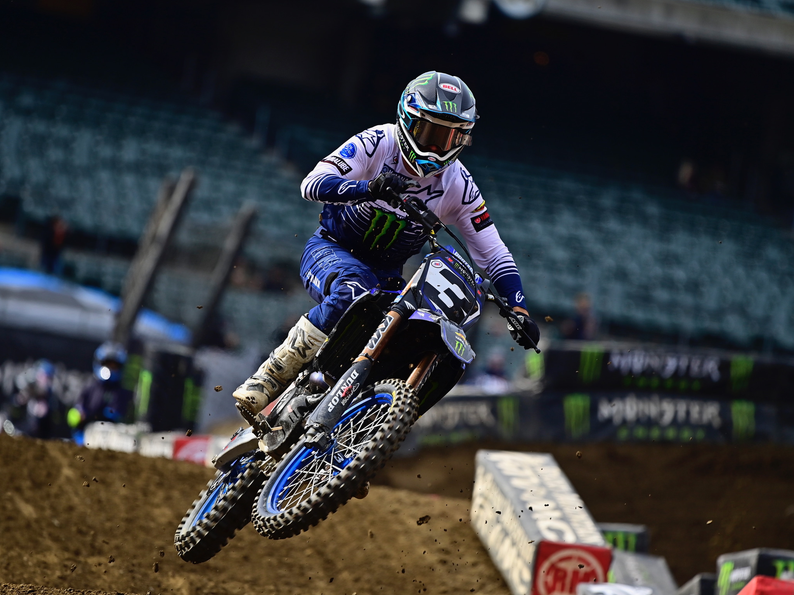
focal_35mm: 325
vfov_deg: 4.6
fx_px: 7454
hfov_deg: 6.1
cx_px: 402
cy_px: 298
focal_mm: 300
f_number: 4
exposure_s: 1/1250
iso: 220
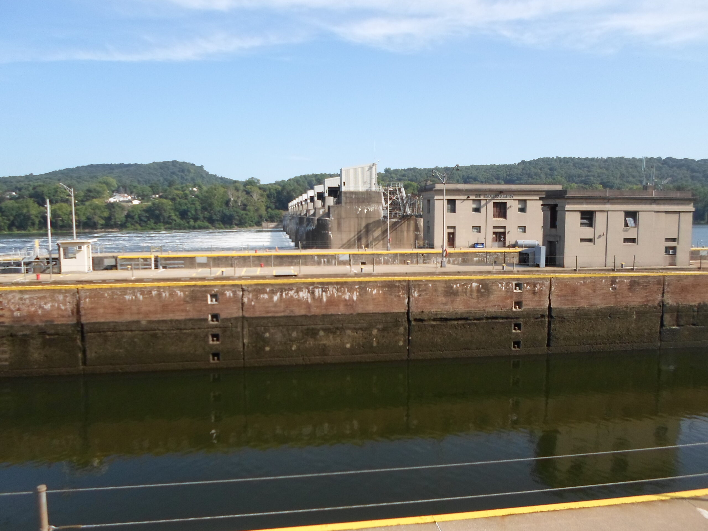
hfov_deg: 69.4
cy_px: 266
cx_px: 354
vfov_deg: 54.9
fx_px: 511
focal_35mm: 25
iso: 80
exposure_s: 1/1000
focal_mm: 4.5
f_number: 2.5
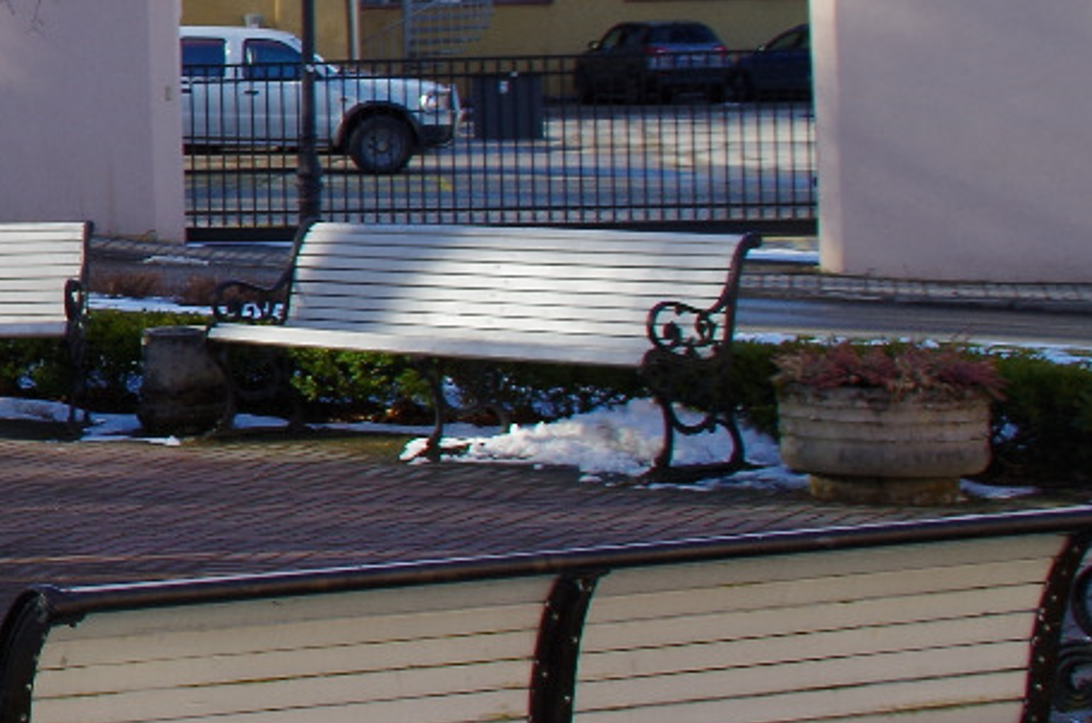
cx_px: -805
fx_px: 4540
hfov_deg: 12.6
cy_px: -10
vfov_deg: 9.0
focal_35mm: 150
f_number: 11
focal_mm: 28
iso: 200
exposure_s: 1/125
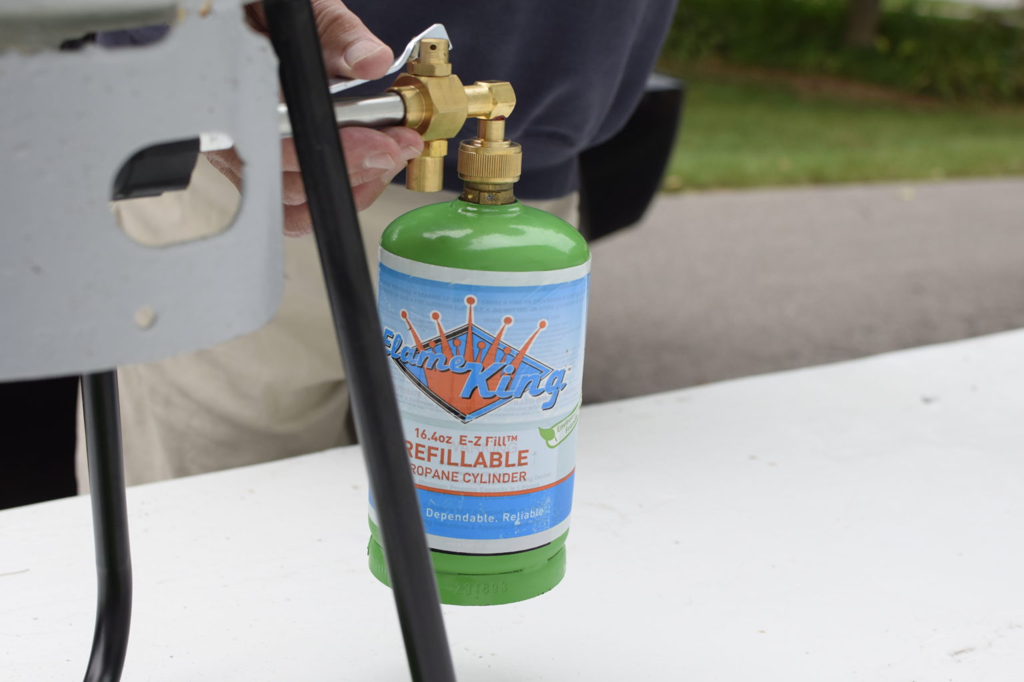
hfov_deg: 37.9
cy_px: 341
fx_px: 1493
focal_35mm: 52
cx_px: 512
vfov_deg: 25.8
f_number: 5
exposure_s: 1/100
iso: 400
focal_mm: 35
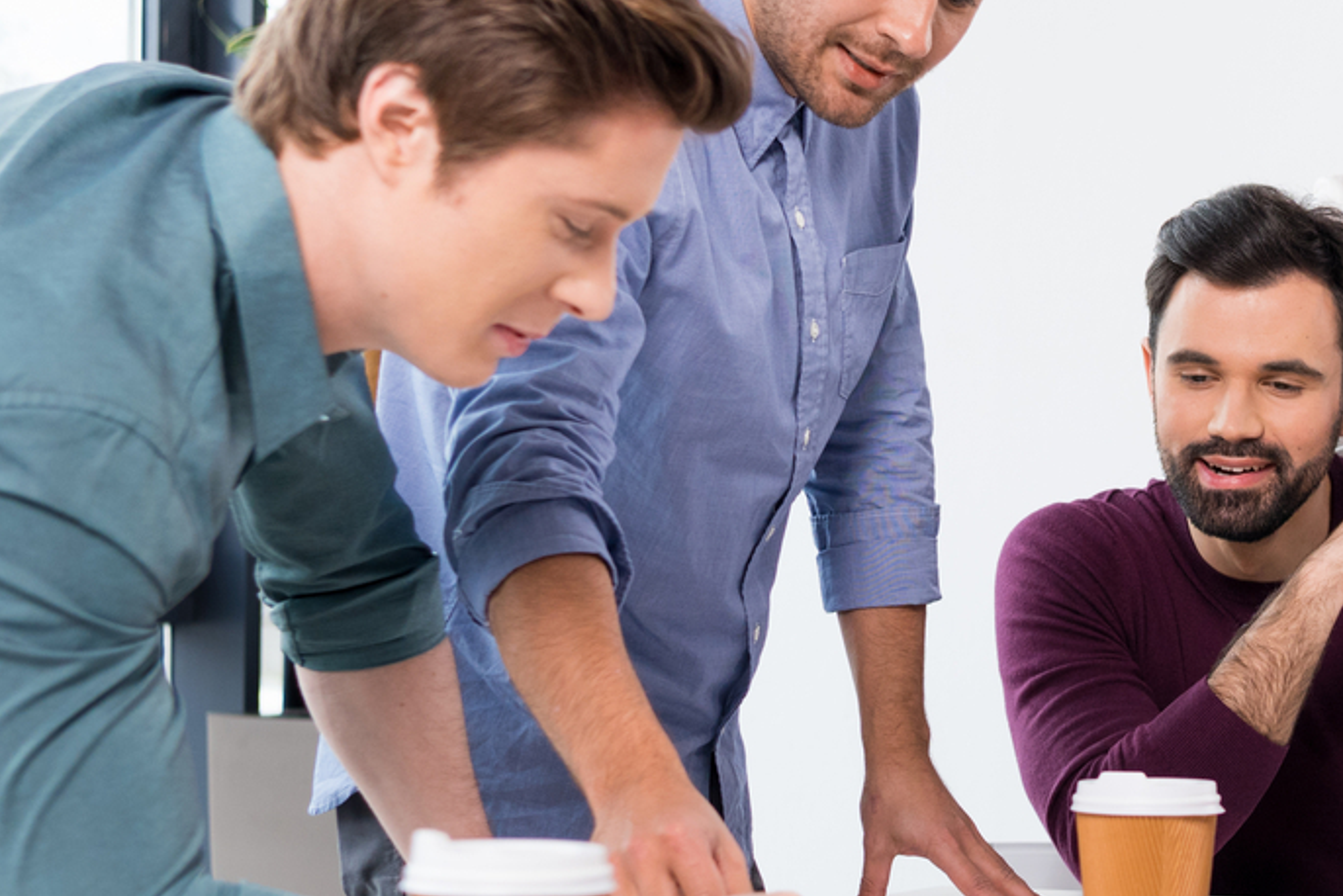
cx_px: 1413
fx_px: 3807
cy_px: 562
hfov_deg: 19.3
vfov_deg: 13.4
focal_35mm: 102
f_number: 3.2
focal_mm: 35
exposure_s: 1/100
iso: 250
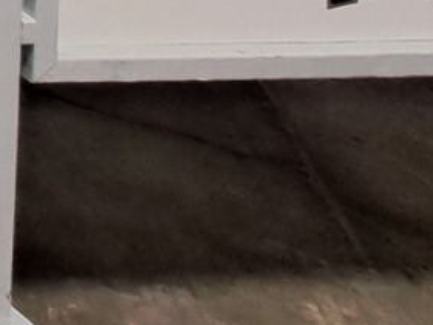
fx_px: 1188
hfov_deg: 10.7
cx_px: -943
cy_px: -757
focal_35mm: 95
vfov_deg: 9.8
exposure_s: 1/40
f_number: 2.2
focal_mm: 1.74
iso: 200
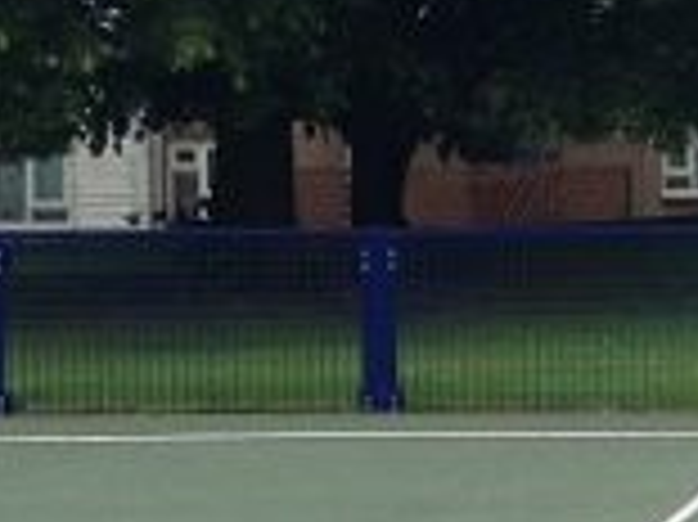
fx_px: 3304
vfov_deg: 9.0
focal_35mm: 164
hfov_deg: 11.2
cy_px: 216
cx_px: 1288
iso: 50
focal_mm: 4.13
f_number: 2.4
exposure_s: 1/742
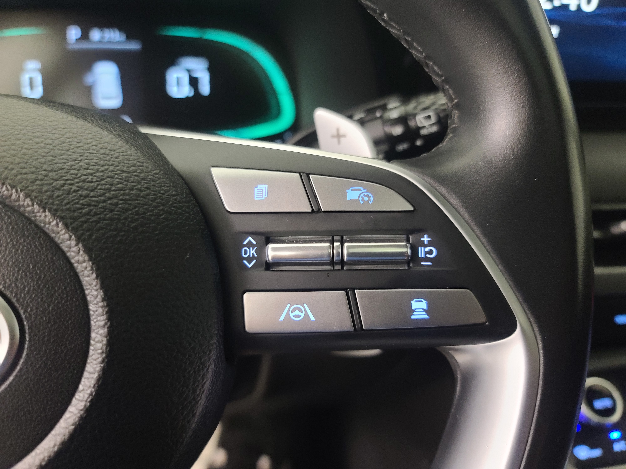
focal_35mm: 25
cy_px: 234
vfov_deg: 54.9
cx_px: 313
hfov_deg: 69.4
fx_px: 452
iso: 640
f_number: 1.8
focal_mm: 7
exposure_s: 1/30
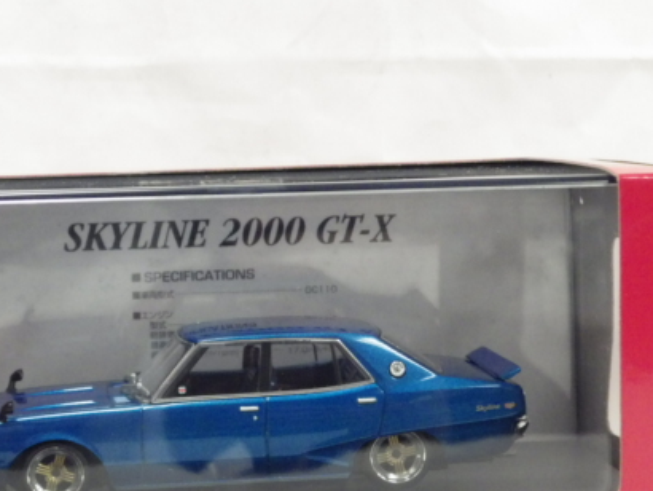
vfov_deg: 16.0
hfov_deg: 21.2
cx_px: 231
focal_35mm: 92
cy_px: 376
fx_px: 1737
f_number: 4
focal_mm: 10.7
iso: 800
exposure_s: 1/50
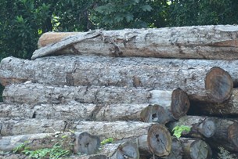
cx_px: 143
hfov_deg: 7.6
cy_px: 117
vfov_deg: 5.1
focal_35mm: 271
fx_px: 1792
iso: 250
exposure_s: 1/125
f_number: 5.6
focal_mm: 70
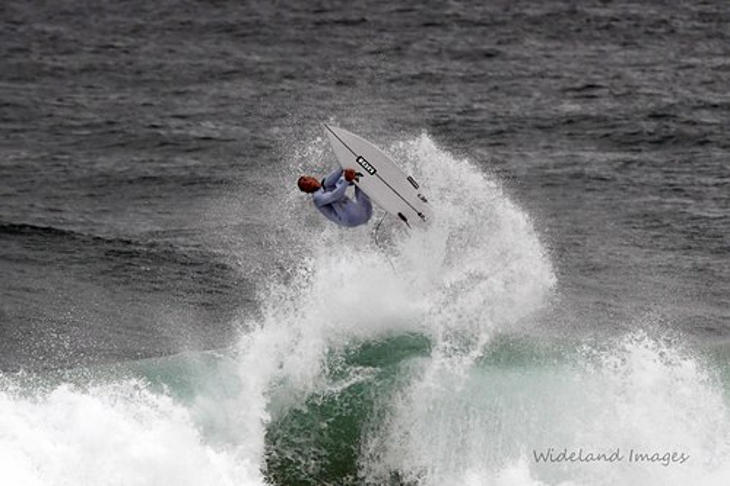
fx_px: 14189
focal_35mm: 700
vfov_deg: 2.0
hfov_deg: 2.9
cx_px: 365
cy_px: 243
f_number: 6.3
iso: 3600
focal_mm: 350
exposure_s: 1/8000
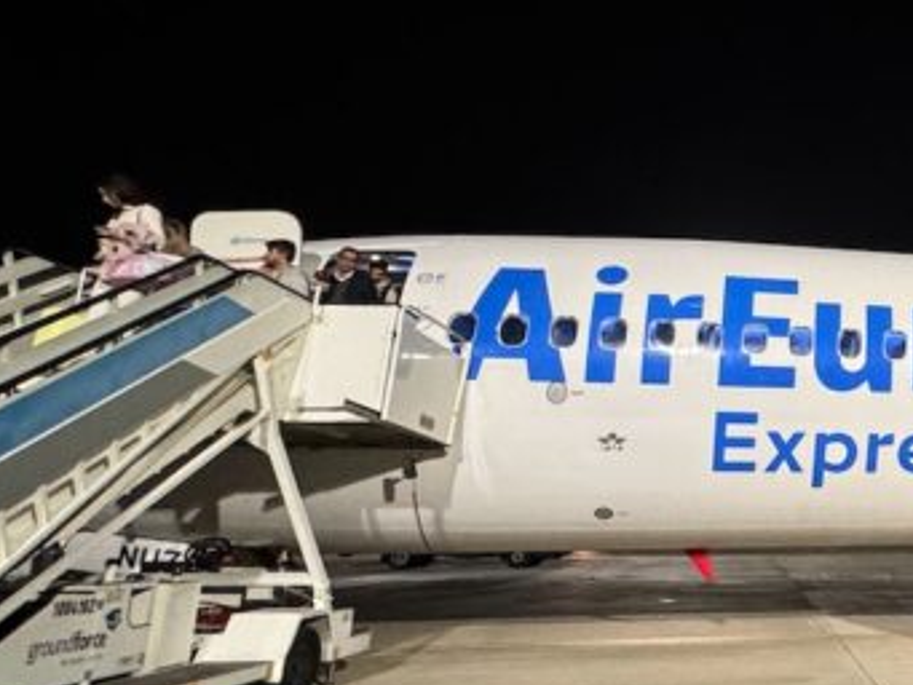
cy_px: 294
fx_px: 1108
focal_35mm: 42
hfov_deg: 34.5
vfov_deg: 34.3
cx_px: 1130
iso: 400
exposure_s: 1/50
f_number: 2.2
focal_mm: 2.22
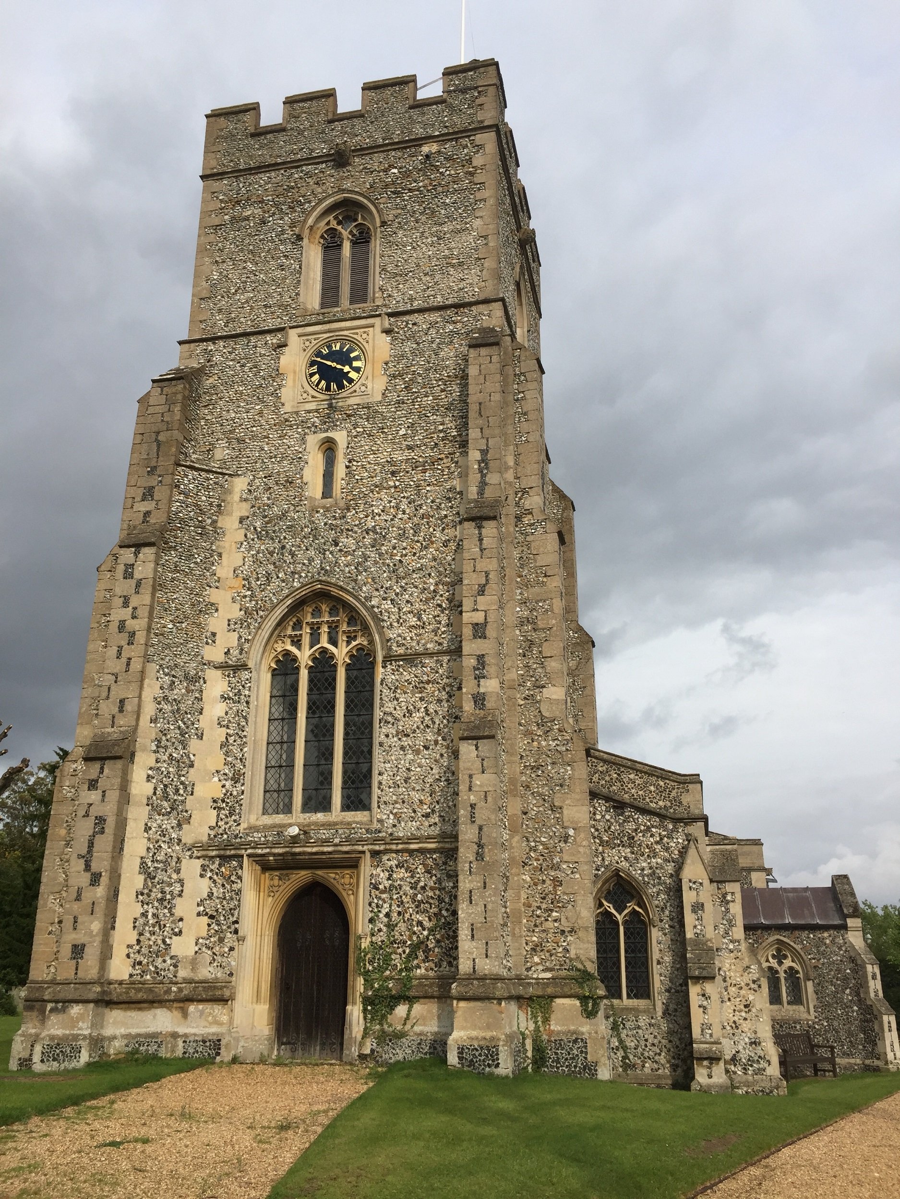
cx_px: 450
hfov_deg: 48.2
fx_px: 1005
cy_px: 600
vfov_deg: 61.7
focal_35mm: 29
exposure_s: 1/2083
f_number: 2.2
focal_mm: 4.15
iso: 32
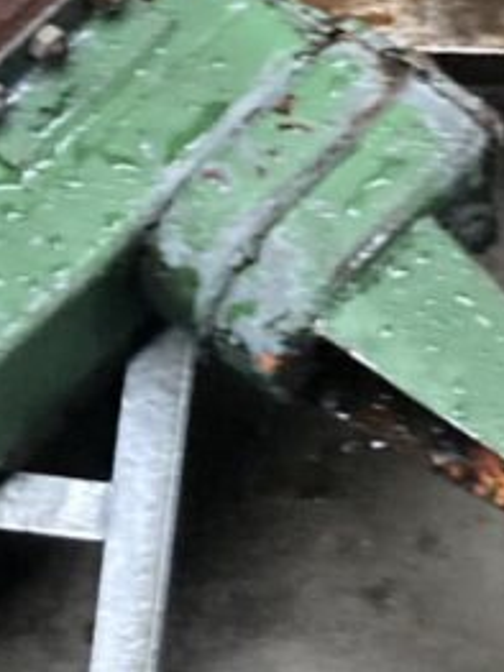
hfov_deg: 12.9
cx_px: -217
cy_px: 169
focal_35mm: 109
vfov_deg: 17.9
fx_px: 2118
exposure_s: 1/26
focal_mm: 3.99
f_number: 1.8
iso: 640
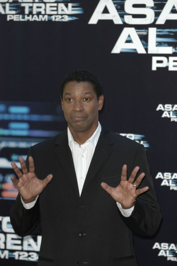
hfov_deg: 7.6
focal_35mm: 180
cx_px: 88
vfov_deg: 11.4
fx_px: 1330
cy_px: 133
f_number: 2.8
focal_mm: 120
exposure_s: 1/180
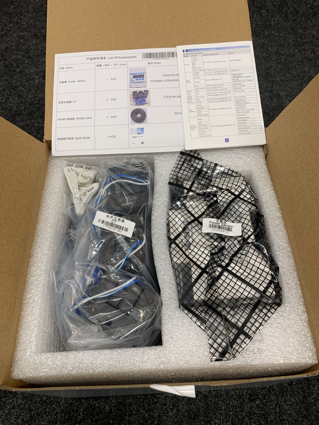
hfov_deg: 53.1
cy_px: 212
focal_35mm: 26
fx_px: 319
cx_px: 160
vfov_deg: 67.3
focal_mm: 4.25
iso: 100
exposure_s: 1/117
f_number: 1.8
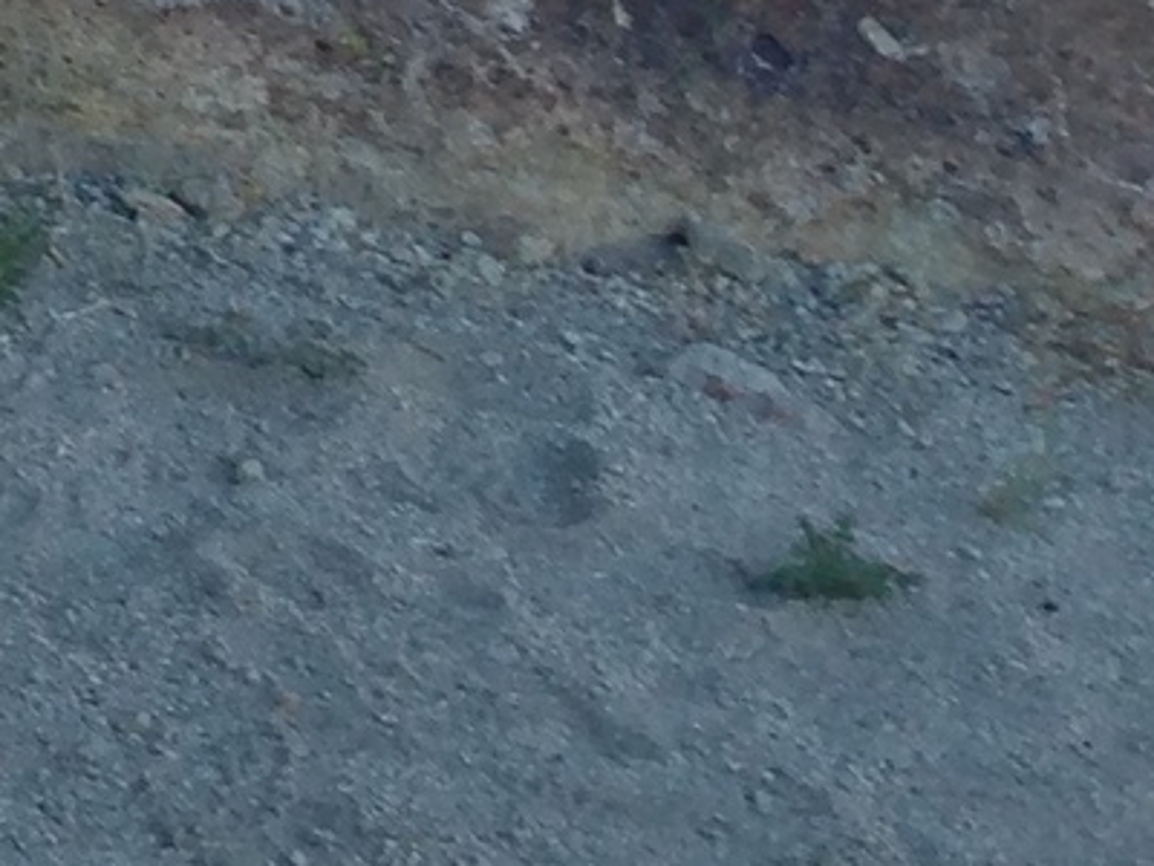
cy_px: -1687
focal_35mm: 206
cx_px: -2268
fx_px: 6867
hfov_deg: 8.2
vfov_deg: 6.6
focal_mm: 4.12
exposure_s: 1/154
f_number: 2.4
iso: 50
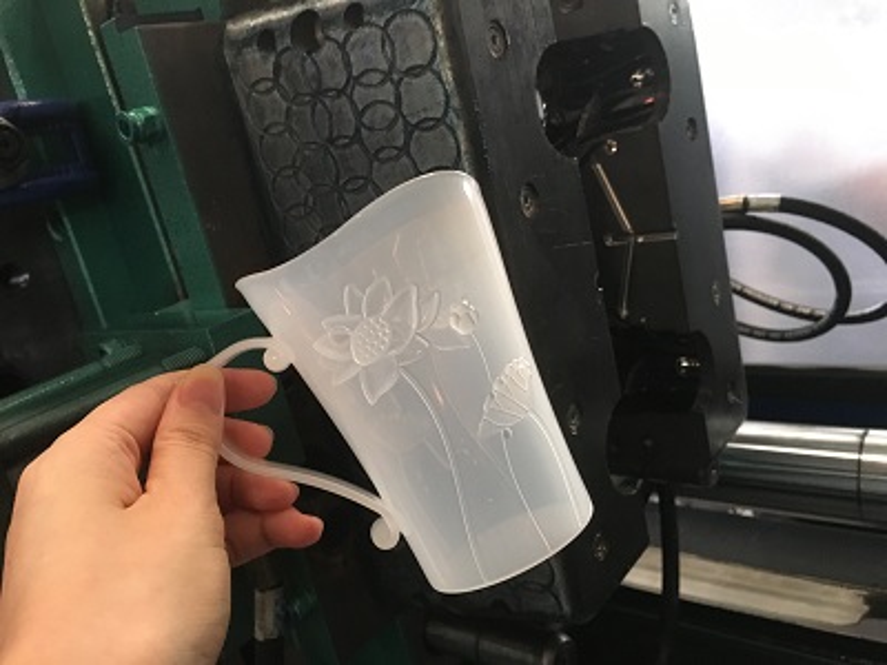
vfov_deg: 48.2
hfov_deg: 61.7
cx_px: 444
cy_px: 332
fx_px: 743
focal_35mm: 29
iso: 200
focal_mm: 4.15
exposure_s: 1/17
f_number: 2.2
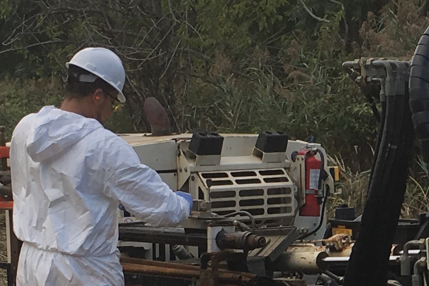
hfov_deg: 13.8
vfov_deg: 9.3
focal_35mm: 146
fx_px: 1739
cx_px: 467
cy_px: 307
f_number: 2.2
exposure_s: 1/442
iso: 25
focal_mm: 4.15
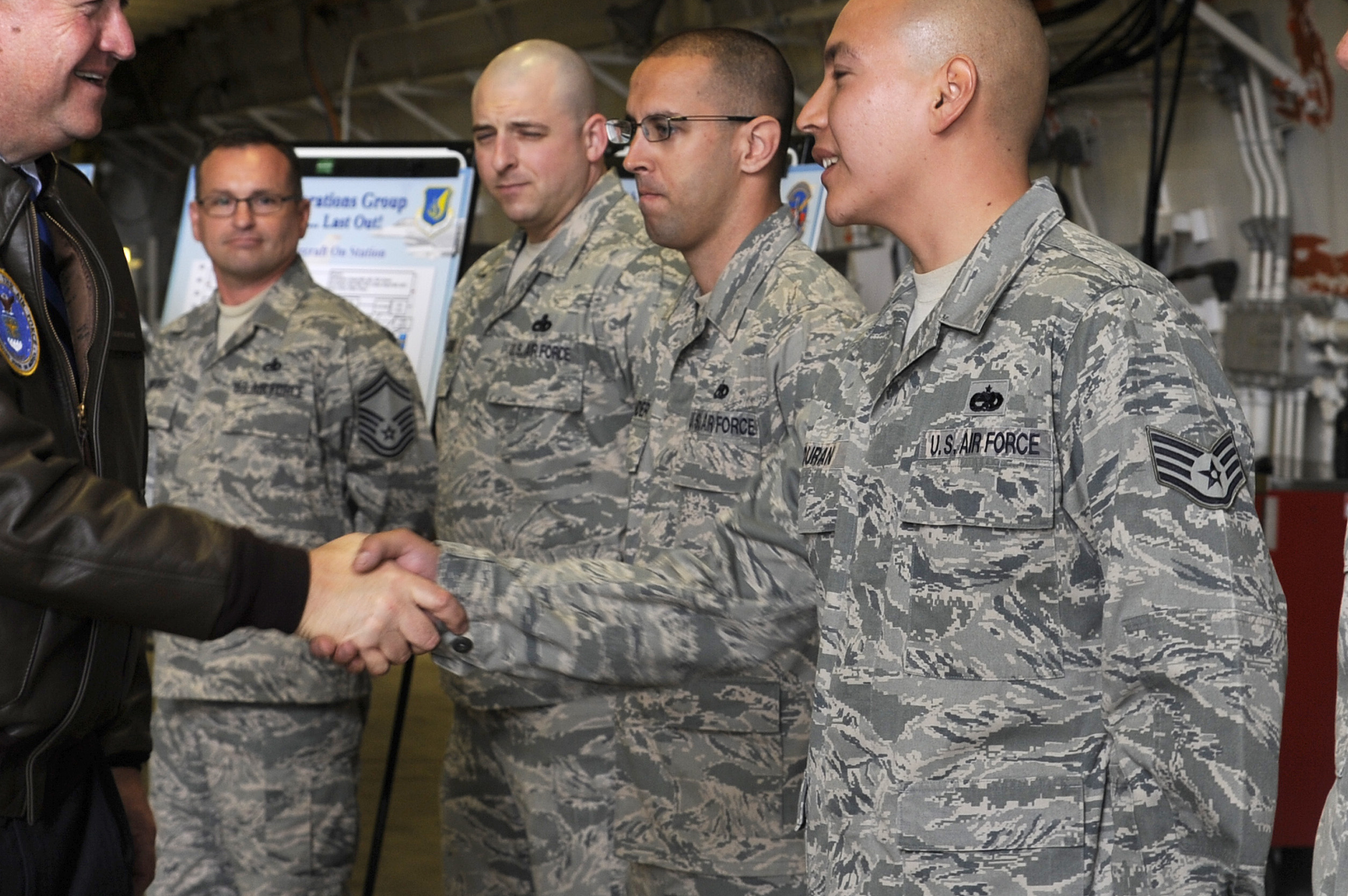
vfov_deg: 17.5
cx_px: 679
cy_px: 512
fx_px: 2919
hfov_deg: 26.0
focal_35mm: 78
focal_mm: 46
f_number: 5
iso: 320
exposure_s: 1/60
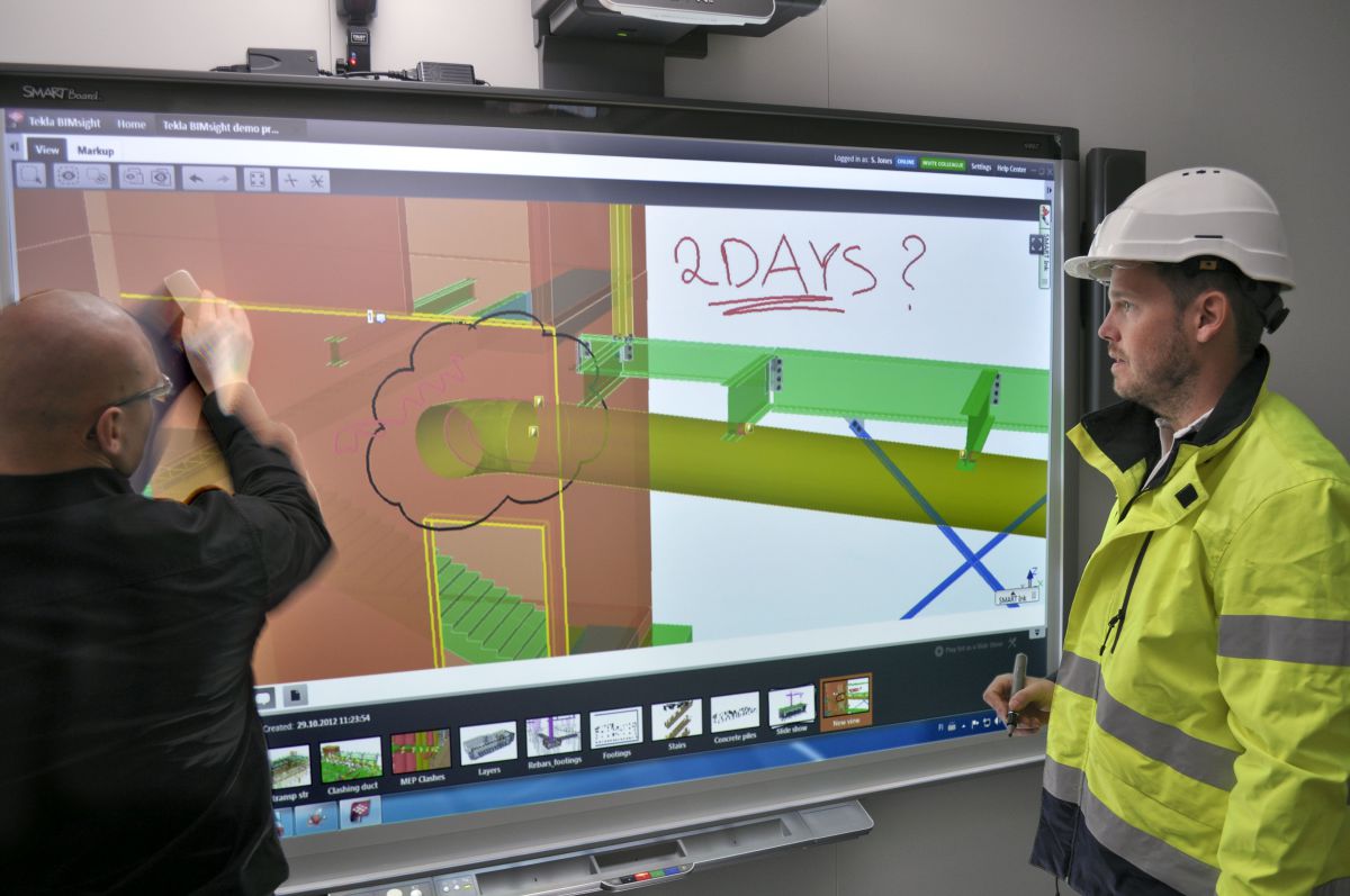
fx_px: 1124
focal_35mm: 30
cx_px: 675
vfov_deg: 43.5
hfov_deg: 62.0
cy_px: 448
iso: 250
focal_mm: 20
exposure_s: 1/15
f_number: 5.6
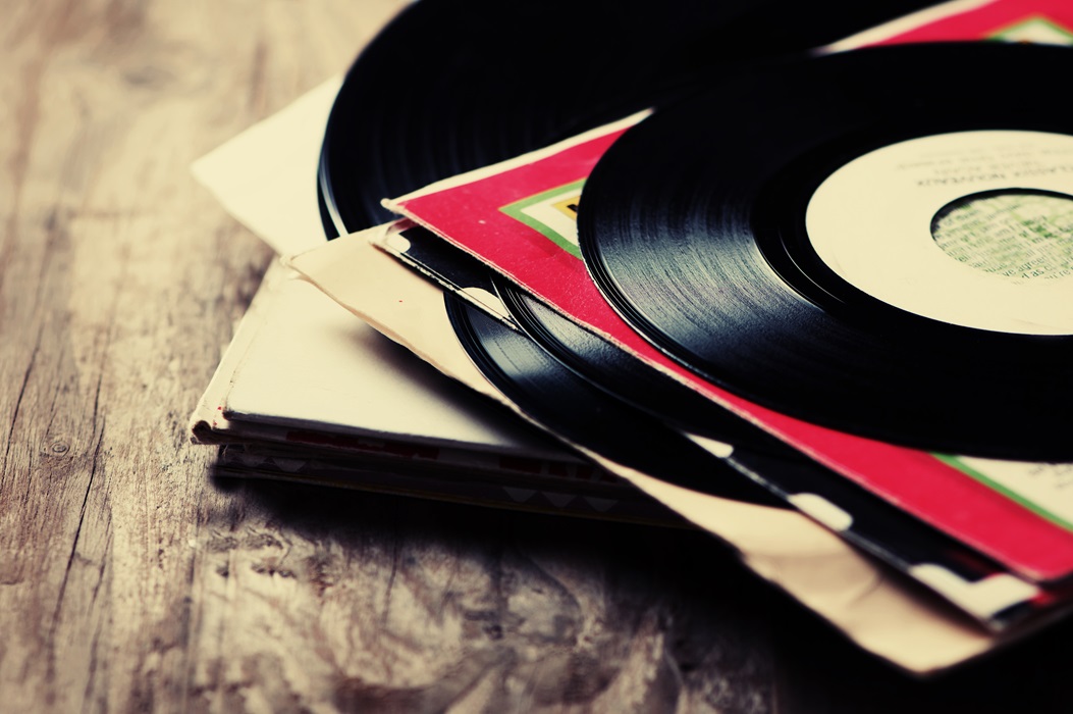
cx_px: 536
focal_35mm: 158
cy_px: 357
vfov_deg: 8.7
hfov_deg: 13.1
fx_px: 4690
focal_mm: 105
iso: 100
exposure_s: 1/160
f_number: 4.5
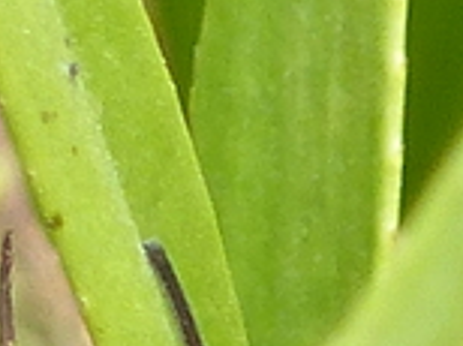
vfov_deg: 0.2
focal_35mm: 8139
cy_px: 1076
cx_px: 418
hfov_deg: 0.2
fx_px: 108692
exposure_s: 1/200
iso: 100
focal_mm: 108
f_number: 4
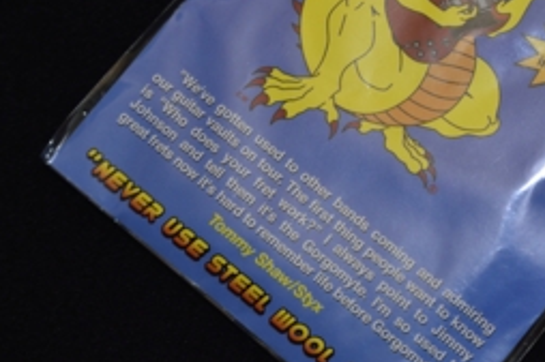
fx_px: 2557
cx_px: 506
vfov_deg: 8.1
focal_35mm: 169
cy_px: 30
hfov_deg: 12.1
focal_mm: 66
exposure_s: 1/80
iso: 400
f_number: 4
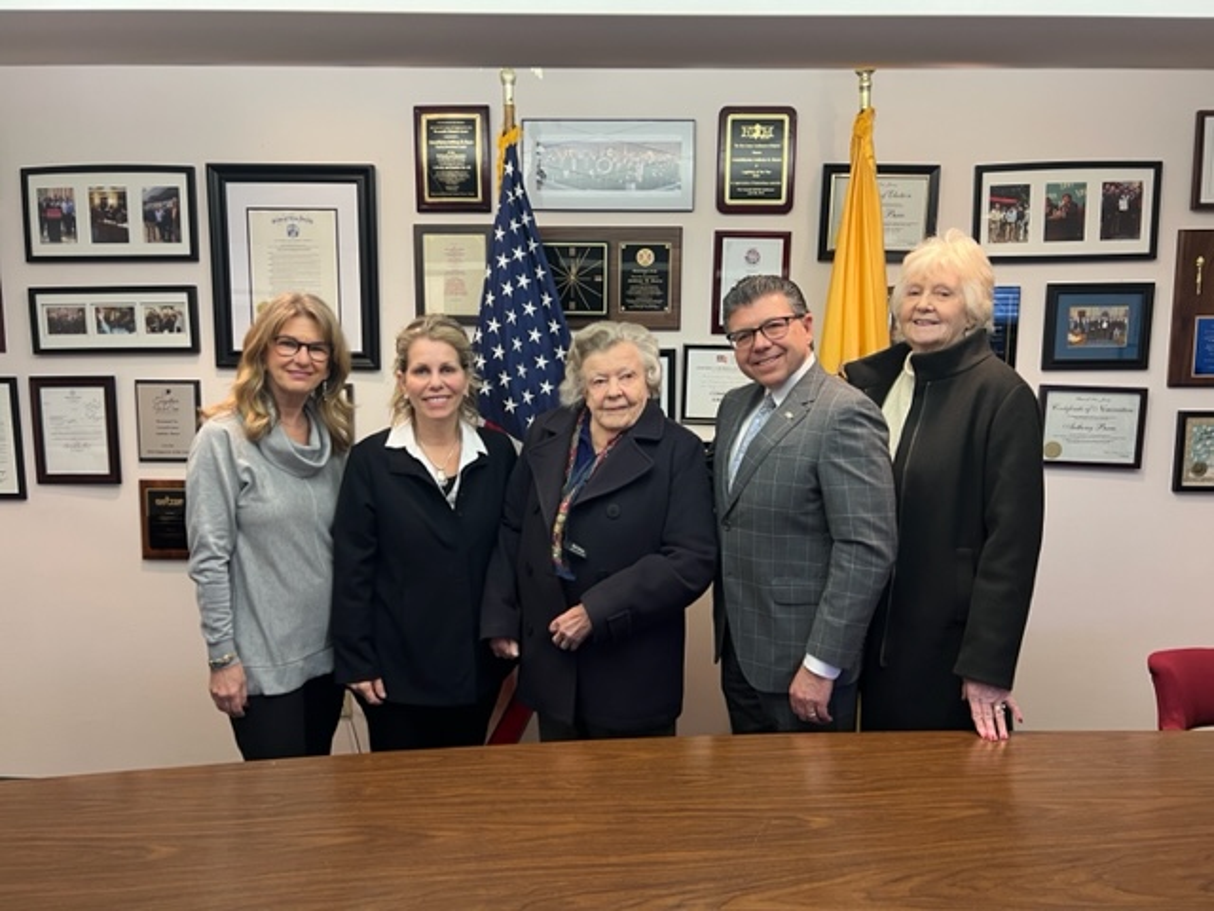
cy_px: 456
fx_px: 912
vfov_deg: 53.1
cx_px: 607
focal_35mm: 26
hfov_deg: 67.3
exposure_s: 1/60
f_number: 1.5
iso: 100
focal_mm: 5.7
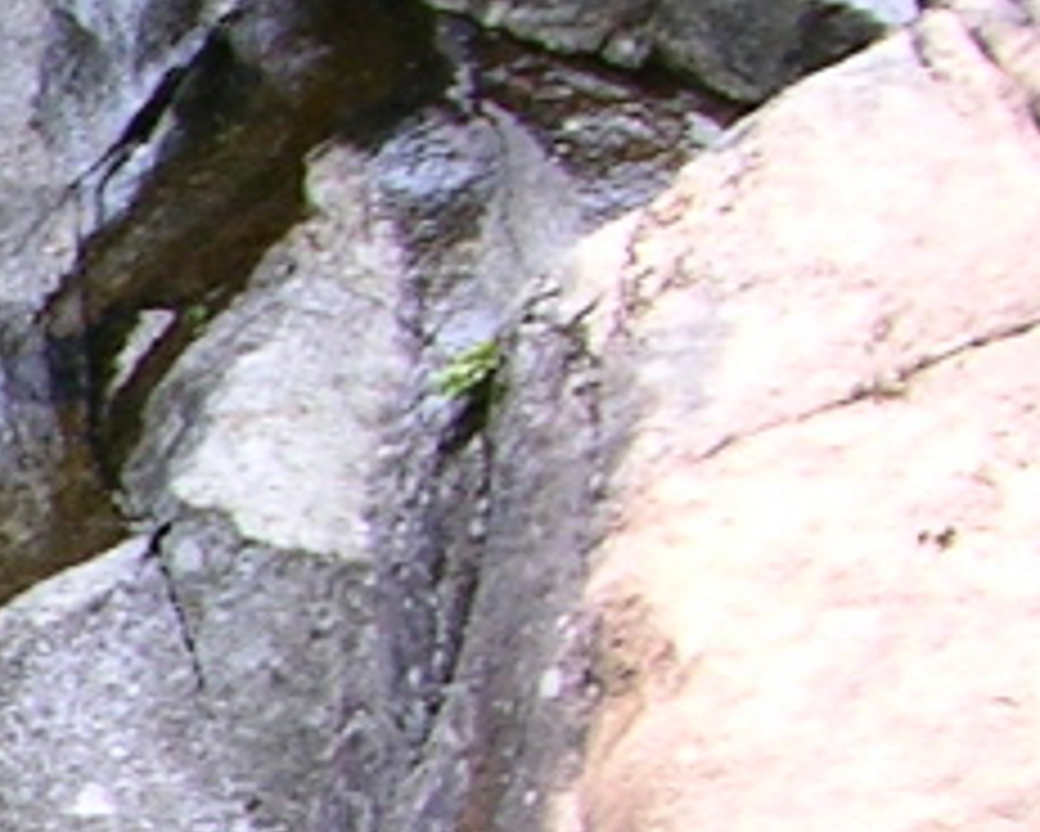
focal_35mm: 284
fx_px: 8745
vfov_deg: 5.4
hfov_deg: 6.0
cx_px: -2607
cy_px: 1246
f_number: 3.5
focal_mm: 8.9
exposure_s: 1/58.5
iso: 50
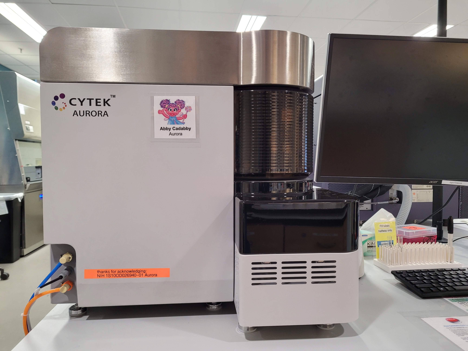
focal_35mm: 26
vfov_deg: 53.1
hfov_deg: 67.3
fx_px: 352
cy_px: 176
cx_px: 234
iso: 200
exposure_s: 1/39
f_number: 1.8
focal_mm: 5.4
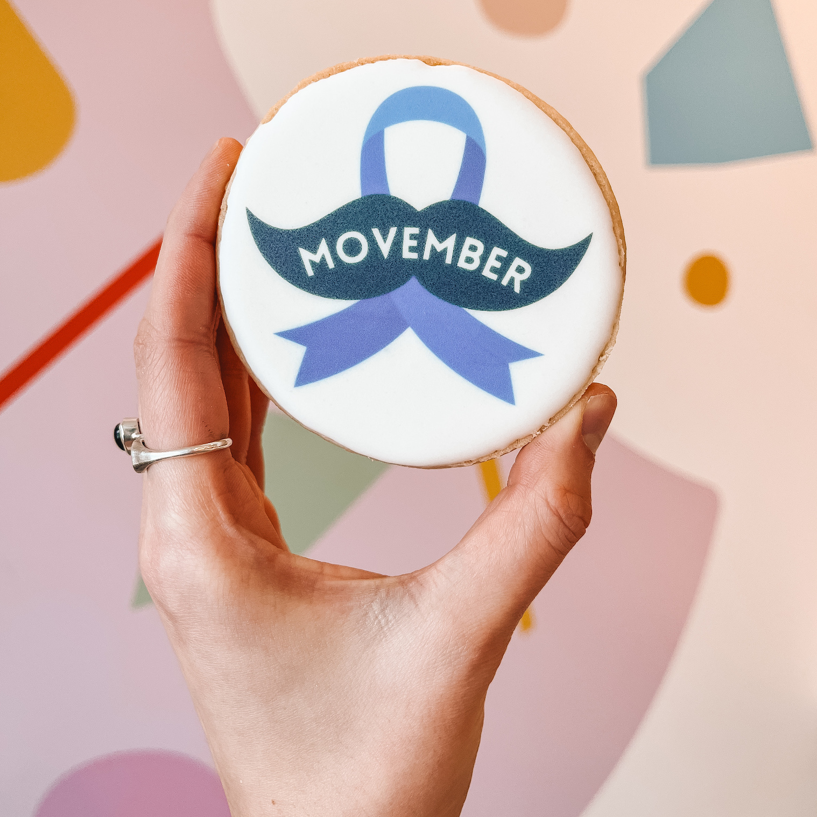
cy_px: 301
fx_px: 828
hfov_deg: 52.5
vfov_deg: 51.9
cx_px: 412
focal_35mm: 31
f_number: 1.6
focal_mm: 5.1
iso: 64
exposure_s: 1/120
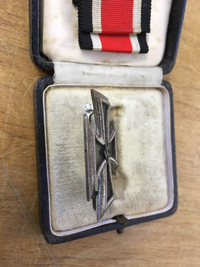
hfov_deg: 48.2
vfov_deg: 61.7
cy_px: 134
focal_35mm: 29
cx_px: 100
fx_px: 223
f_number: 2.2
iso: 160
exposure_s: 1/33
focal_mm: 4.15
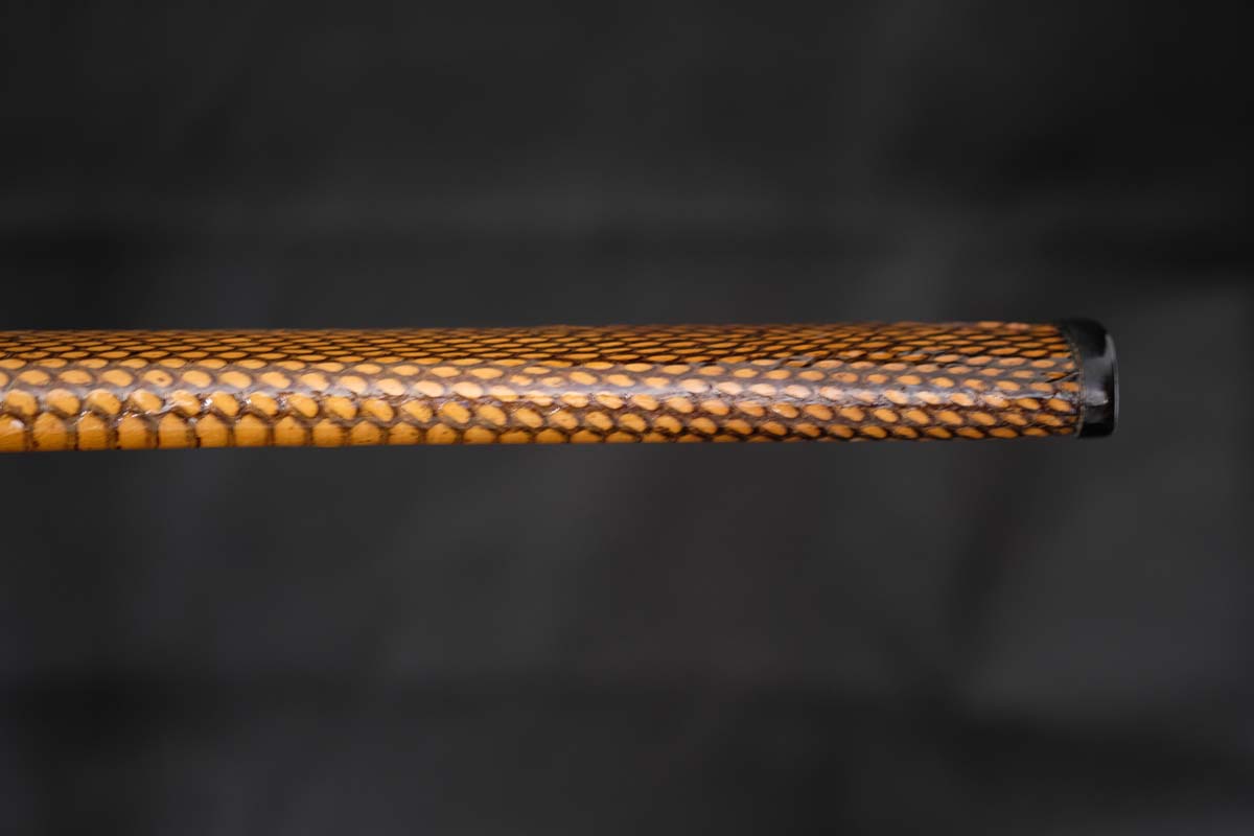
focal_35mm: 90
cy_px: 418
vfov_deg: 15.2
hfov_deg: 22.6
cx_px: 627
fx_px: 3135
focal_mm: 60
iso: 320
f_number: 2.4
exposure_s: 1/8
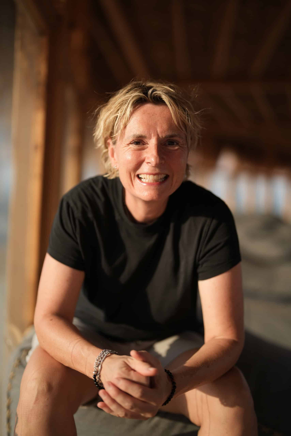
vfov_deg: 39.6
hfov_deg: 27.0
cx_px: 146
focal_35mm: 50
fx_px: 606
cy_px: 218
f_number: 1.2
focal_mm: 50
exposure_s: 1/500
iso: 100
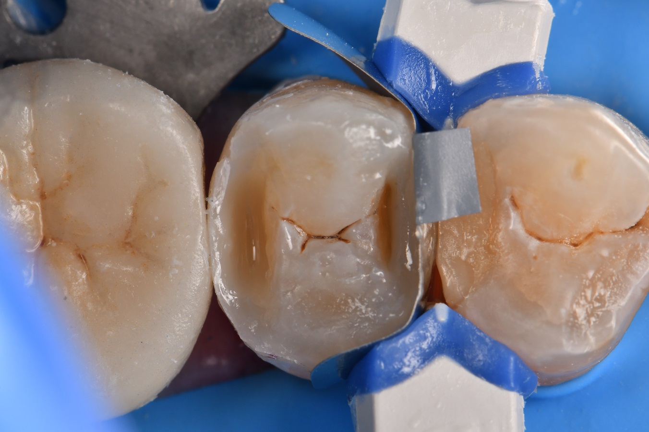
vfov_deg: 8.7
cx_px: 324
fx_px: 2829
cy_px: 216
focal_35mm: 157
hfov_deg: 13.1
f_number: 32
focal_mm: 105
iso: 200
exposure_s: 1/160
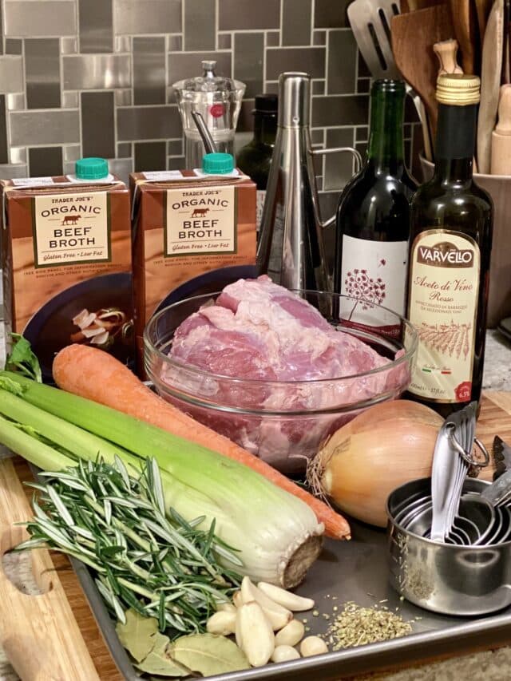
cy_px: 340
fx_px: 1023
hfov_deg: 28.0
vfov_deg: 36.8
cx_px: 256
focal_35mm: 52
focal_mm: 6
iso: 400
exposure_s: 1/30
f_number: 2
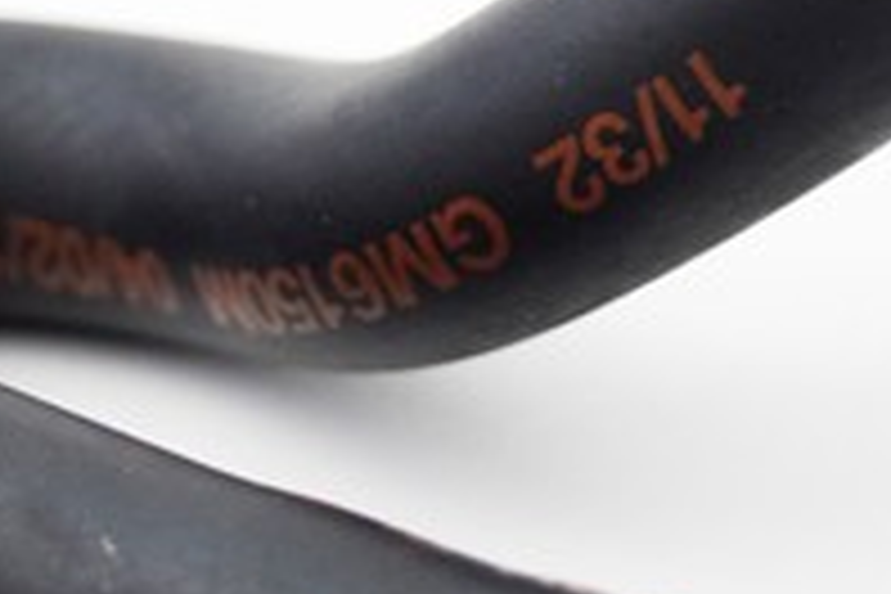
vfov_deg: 7.1
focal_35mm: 194
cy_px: 317
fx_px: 4801
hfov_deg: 10.6
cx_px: 261
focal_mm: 40
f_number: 5
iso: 1600
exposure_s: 1/60
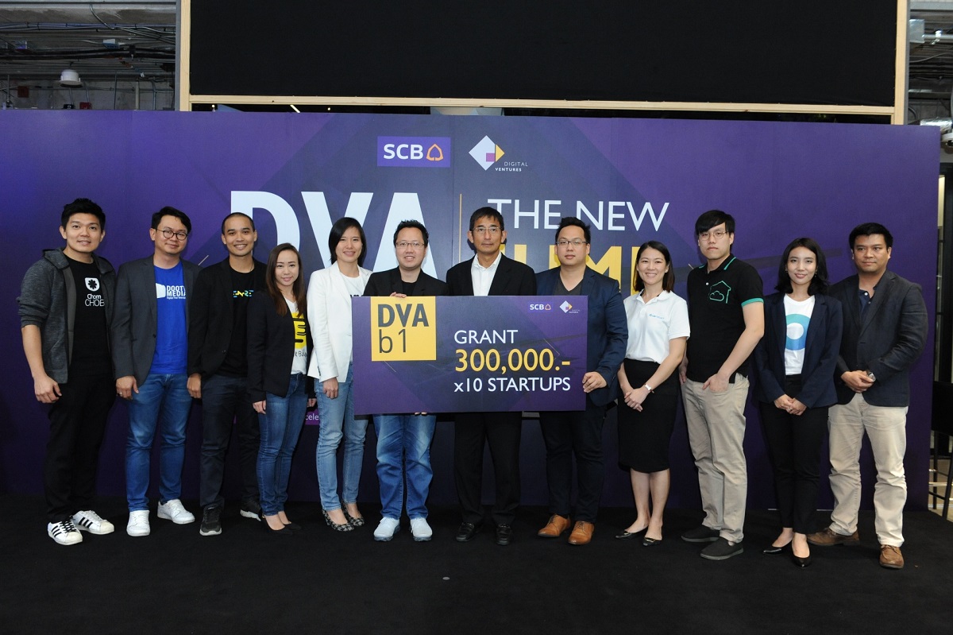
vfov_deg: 44.9
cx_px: 476
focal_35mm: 29
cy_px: 318
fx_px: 767
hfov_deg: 63.7
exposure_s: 1/80
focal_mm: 29
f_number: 4.5
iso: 2500
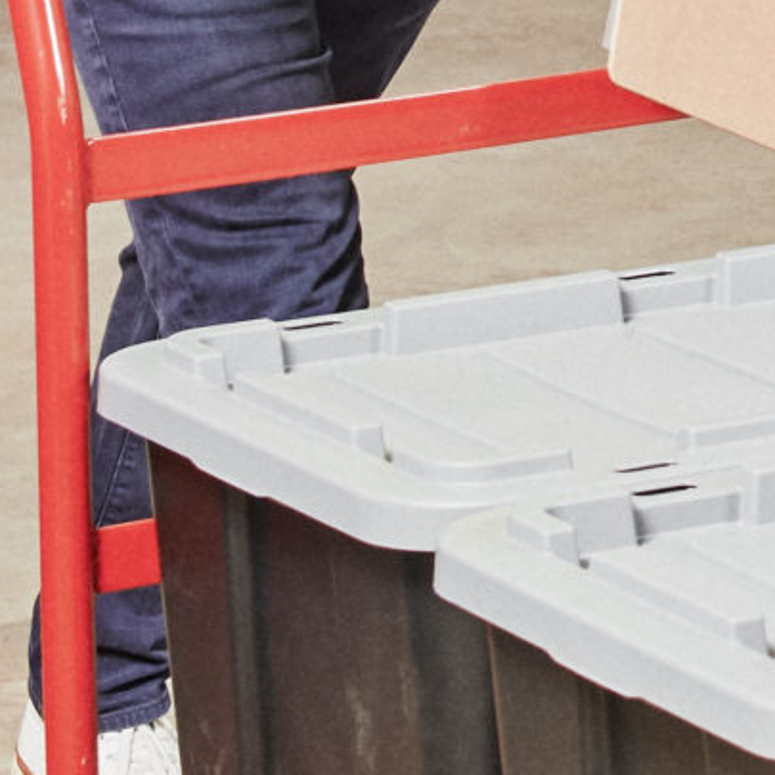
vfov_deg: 5.9
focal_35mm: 282
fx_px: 7143
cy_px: -1242
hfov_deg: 5.8
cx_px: 2292
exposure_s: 1/160
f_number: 5.6
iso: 400
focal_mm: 35
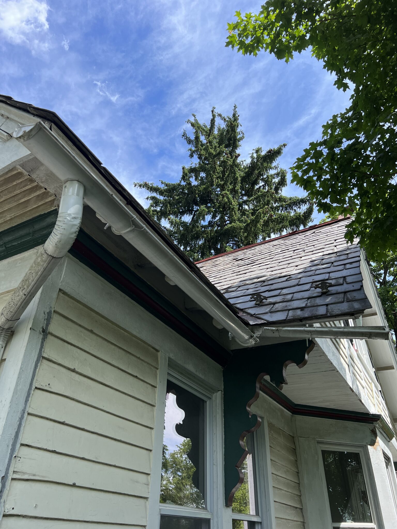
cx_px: 198
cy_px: 264
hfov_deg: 53.1
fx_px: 398
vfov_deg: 67.3
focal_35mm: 26
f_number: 1.5
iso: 50
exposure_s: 1/2165
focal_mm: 5.7
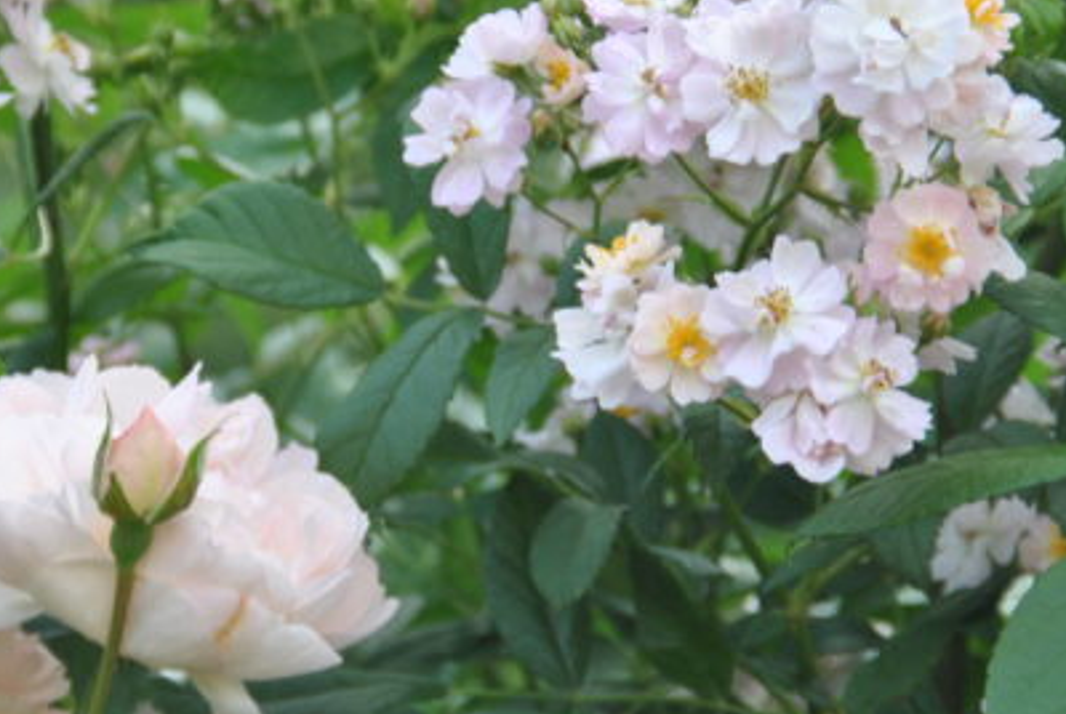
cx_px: 410
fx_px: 8363
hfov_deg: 7.3
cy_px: 293
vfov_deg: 4.9
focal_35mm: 282
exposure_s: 1/160
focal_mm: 98
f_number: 5.6
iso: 200
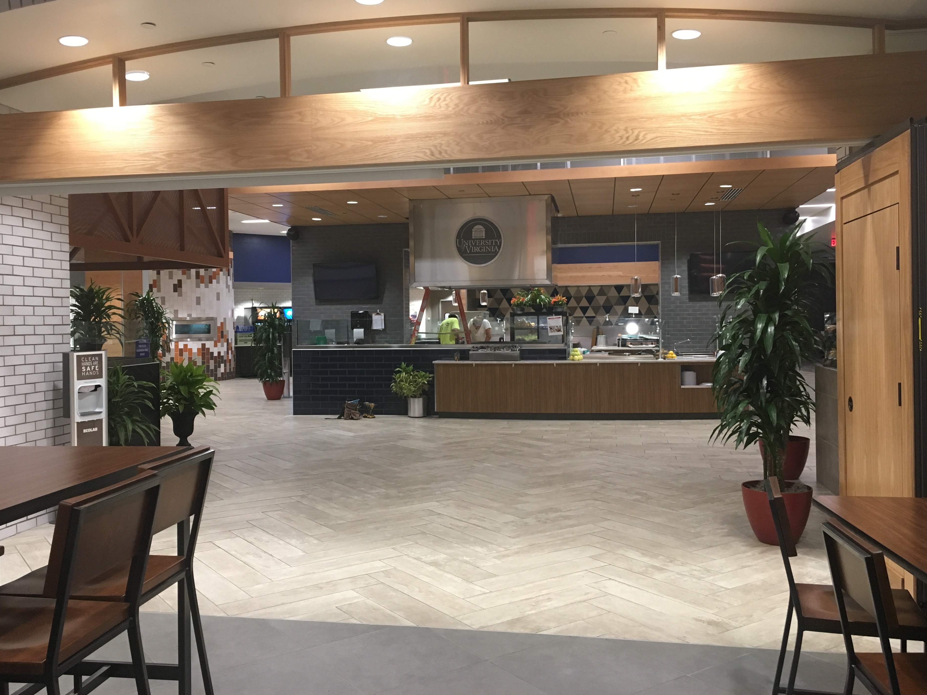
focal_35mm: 31
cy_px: 328
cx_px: 443
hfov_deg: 58.3
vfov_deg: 45.4
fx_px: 830
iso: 125
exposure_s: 1/30
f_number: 2.2
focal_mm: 4.15
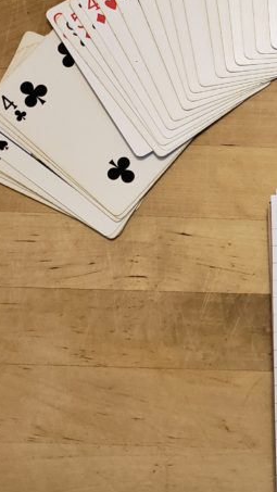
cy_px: 187
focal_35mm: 64
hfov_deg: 16.9
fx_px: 835
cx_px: 427
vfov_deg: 32.7
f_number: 1.5
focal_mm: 4.3
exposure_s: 1/60
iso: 320
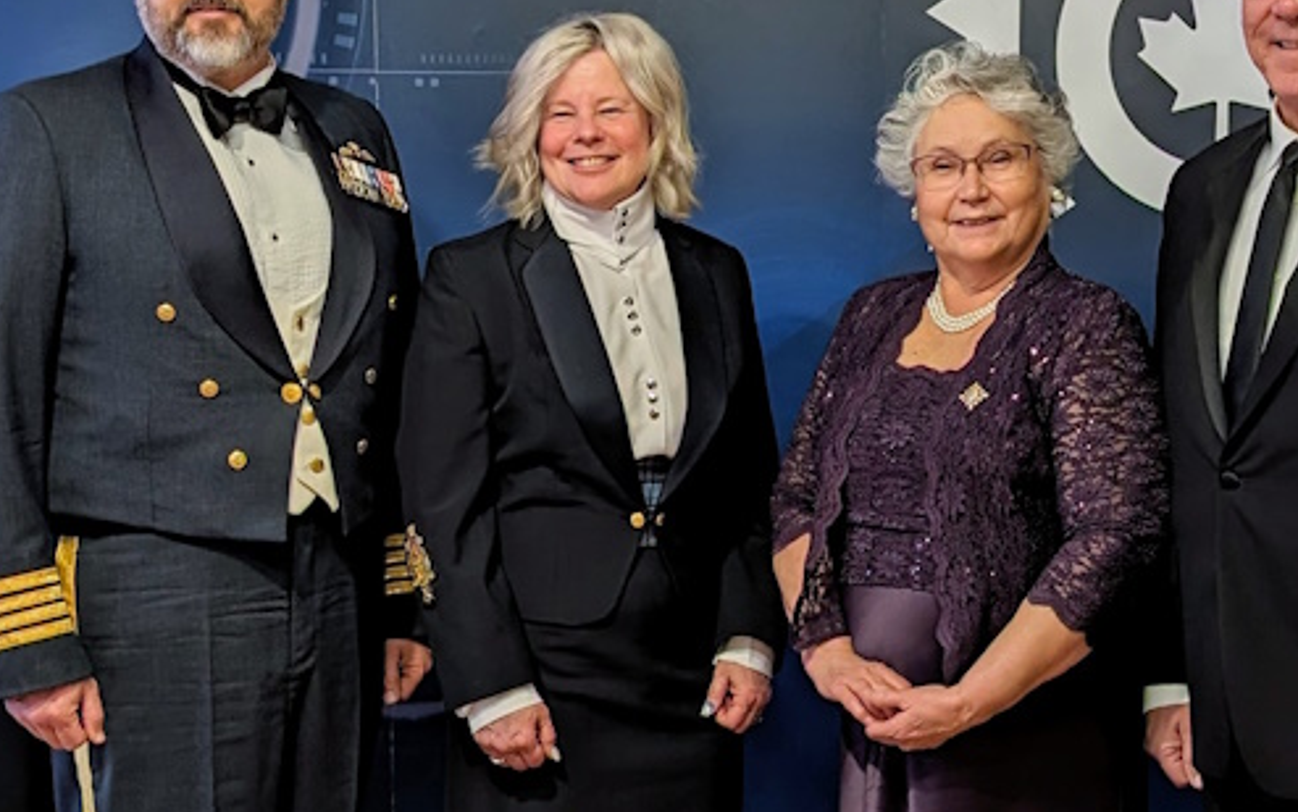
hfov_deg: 39.8
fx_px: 1769
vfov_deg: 25.8
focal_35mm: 50
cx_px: 878
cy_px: 294
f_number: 1.68
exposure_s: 1/24
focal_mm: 6.9
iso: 147
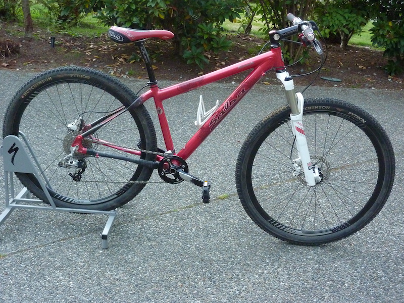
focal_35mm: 48
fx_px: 560
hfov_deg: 39.7
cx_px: 202
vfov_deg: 30.3
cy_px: 152
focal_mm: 7.9
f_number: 3.8
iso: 640
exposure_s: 1/60
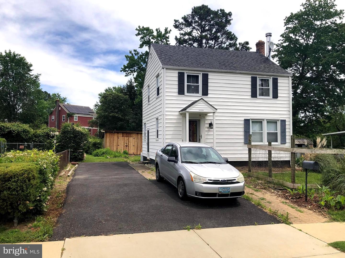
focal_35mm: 28
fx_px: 279
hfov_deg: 63.4
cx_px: 172
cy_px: 129
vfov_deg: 49.7
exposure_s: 1/2315
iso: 20
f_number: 1.8
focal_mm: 3.99
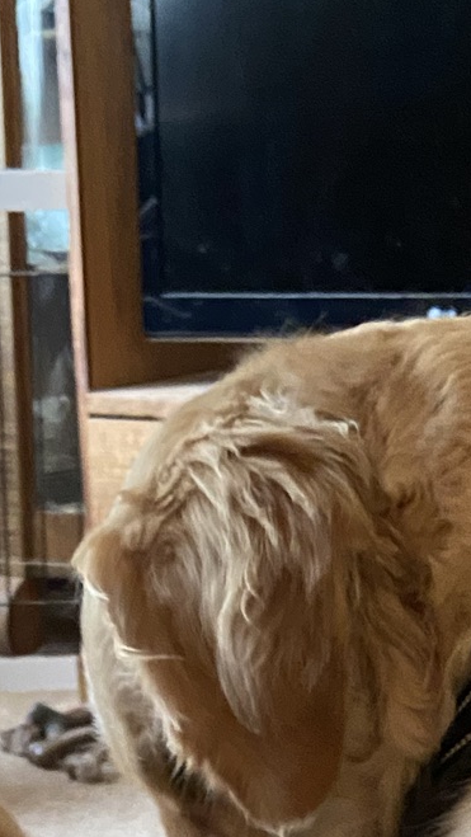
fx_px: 1908
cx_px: 117
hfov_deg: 14.0
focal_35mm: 86
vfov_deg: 21.9
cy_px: 1133
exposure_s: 1/39
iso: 500
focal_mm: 4.25
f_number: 1.8
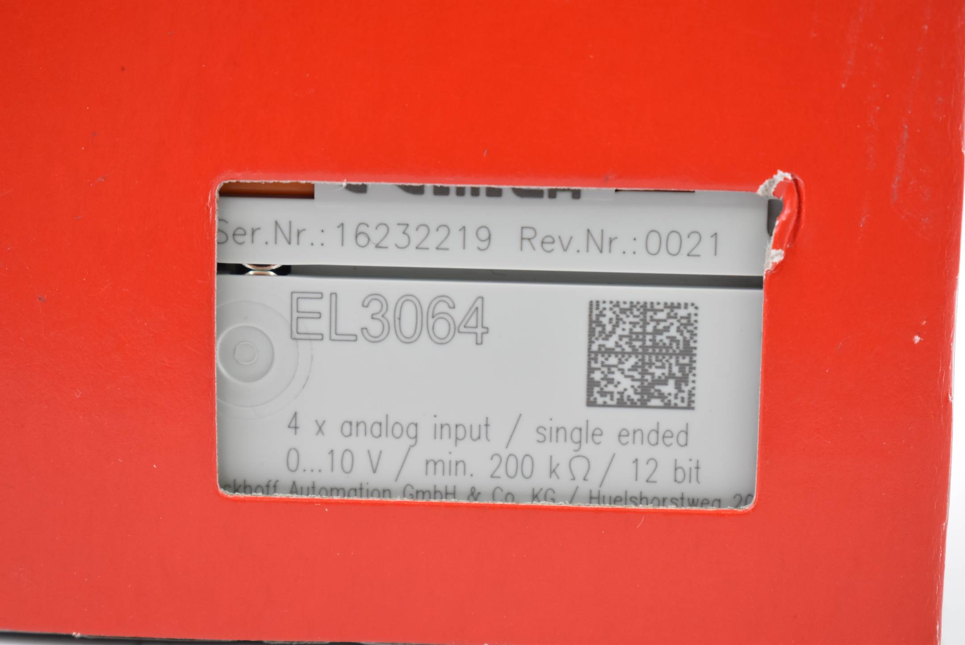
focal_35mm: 82
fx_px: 2213
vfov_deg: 16.6
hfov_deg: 24.6
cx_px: 482
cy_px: 322
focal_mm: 55
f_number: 5.6
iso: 450
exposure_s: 1/100
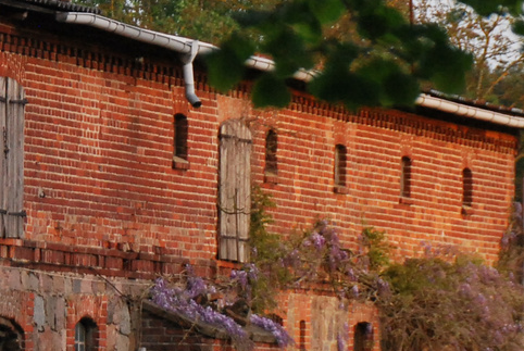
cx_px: -184
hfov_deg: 4.5
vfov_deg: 3.1
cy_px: 72
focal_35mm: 452
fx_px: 6589
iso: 800
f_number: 5.3
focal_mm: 90
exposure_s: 1/160
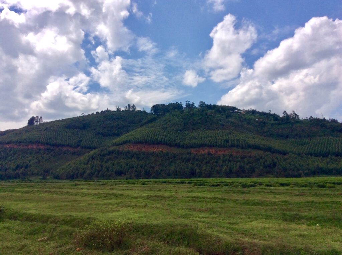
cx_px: 171
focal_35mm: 32
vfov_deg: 44.1
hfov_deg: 56.9
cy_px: 128
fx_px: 316
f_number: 2.4
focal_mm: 3.3
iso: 32
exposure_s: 1/2203
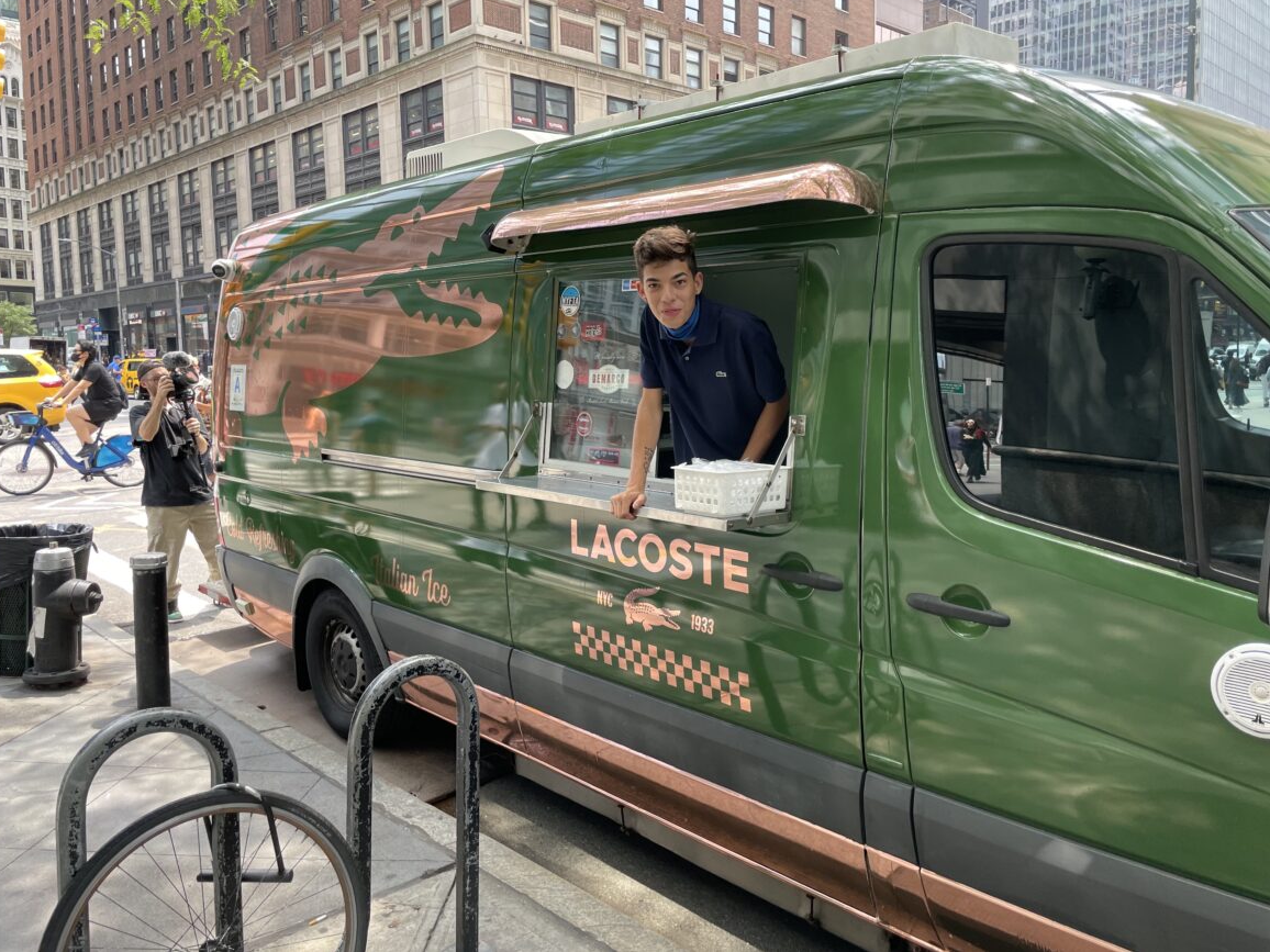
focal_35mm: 27
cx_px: 647
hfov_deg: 65.3
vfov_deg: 51.3
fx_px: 991
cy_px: 459
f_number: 1.6
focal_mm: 4.2
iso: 32
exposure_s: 1/148
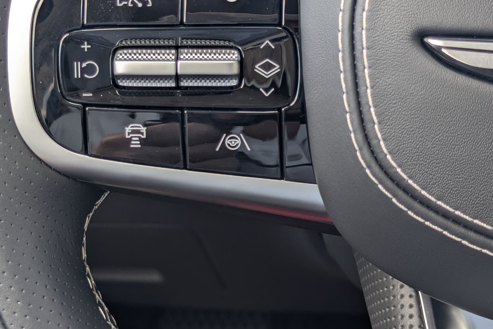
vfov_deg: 17.9
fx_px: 1041
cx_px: 260
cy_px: 134
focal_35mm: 76
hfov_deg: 26.6
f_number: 1.85
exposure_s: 1/120
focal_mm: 6.81
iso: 40
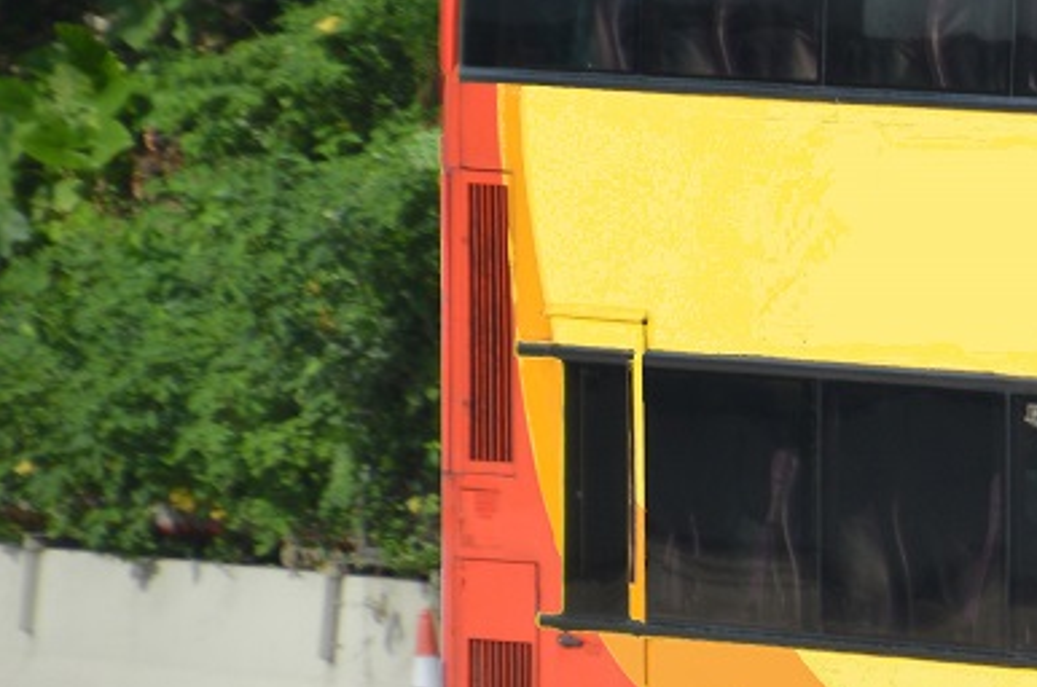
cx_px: 1470
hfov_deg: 2.3
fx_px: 25594
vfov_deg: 1.5
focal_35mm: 890
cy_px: 180
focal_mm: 200
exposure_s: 1/400
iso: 125
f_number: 6.3
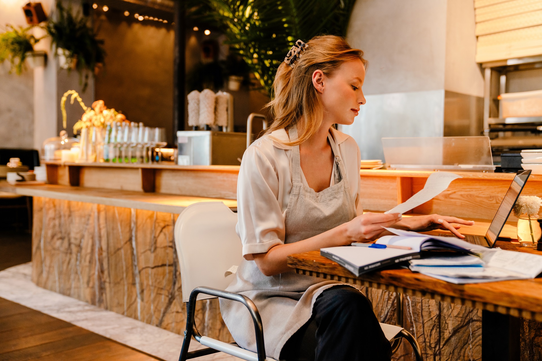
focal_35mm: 40
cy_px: 180
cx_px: 271
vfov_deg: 33.4
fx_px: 602
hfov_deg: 48.5
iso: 1600
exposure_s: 1/125
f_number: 2.8
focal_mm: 40
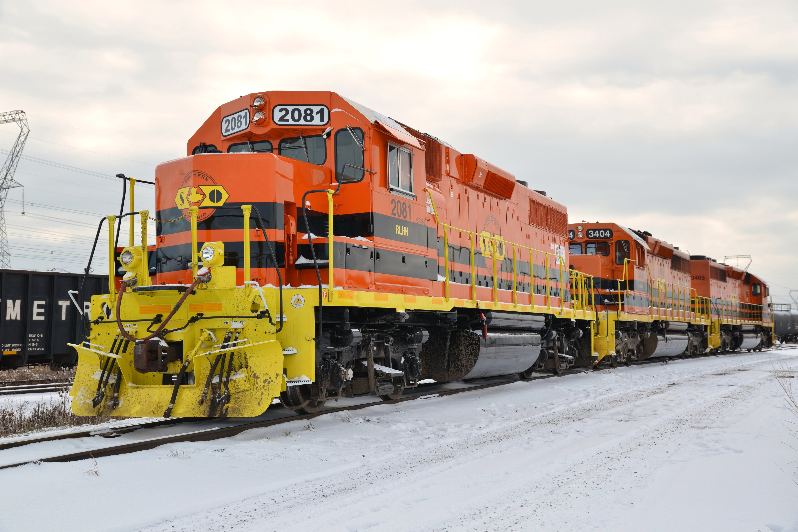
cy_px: 266
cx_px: 399
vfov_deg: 28.1
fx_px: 1064
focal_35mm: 48
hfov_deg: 41.1
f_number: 8
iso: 110
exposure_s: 1/250
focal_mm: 48
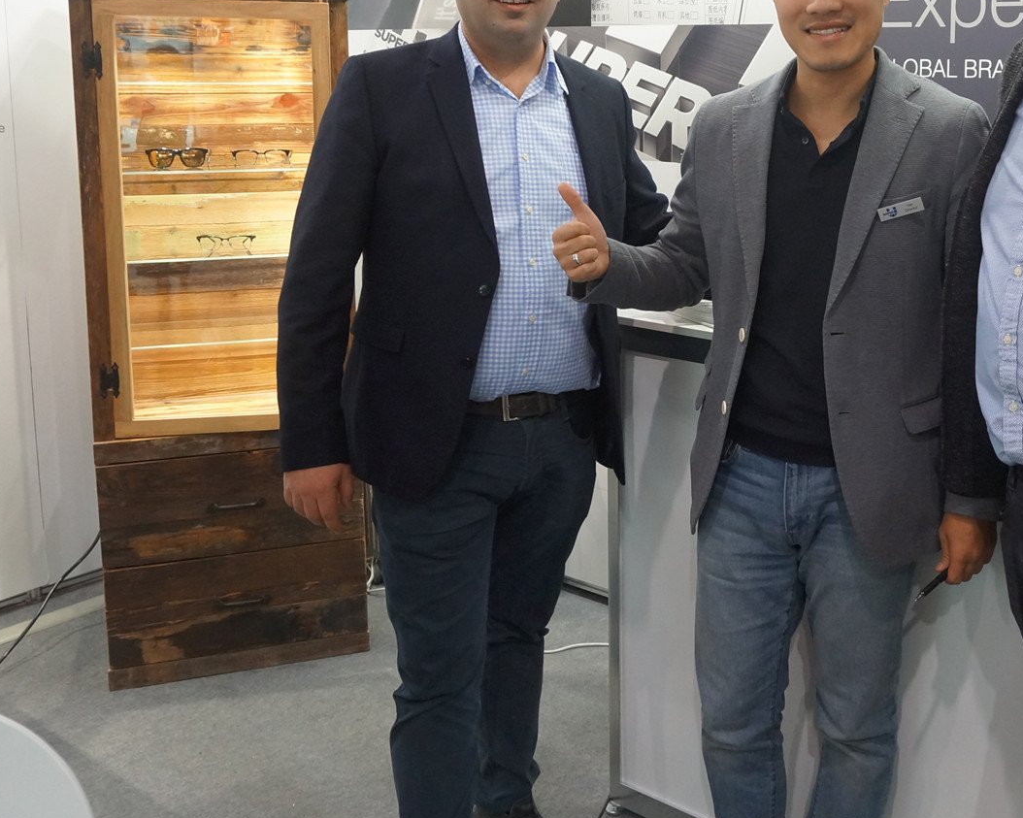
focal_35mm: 41
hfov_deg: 43.6
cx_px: 746
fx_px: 1241
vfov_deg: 35.9
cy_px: 236
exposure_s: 1/60
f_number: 4
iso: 1000
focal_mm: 16
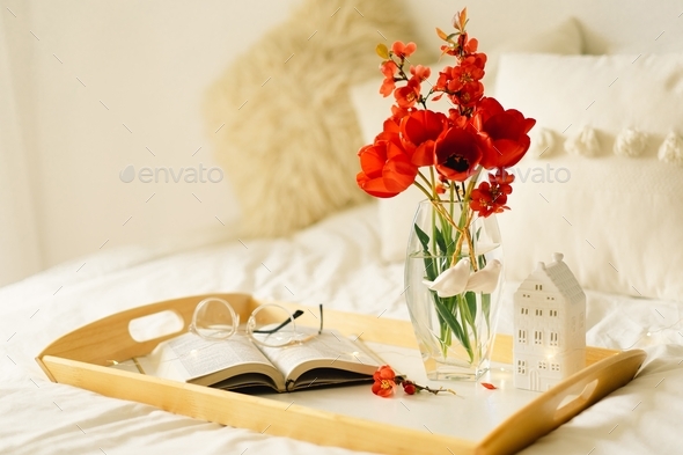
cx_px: 342
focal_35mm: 55
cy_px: 228
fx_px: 1043
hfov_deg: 36.3
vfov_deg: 24.6
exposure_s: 1/200
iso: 400
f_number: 2
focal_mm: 55
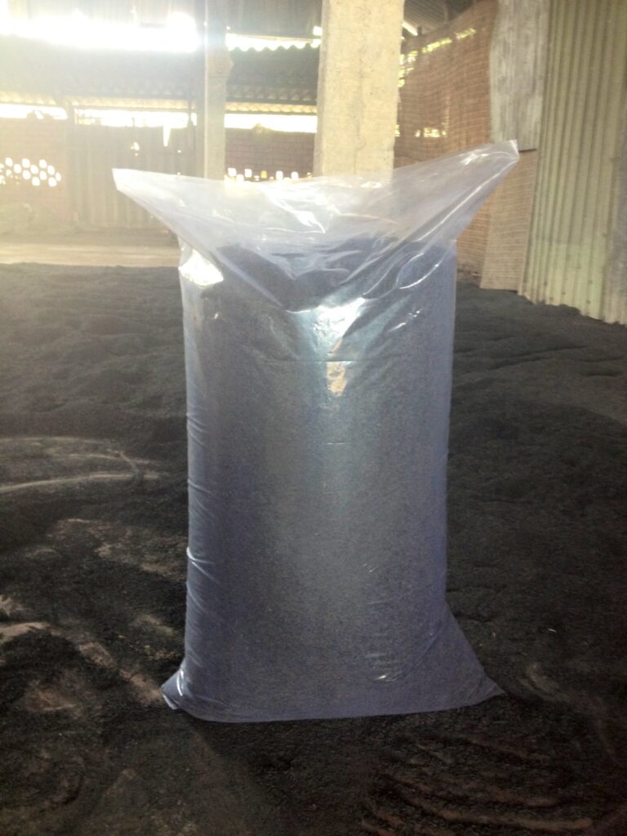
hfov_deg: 40.7
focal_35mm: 35
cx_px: 314
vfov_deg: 52.6
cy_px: 418
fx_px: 845
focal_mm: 4.28
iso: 160
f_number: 2.4
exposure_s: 1/20
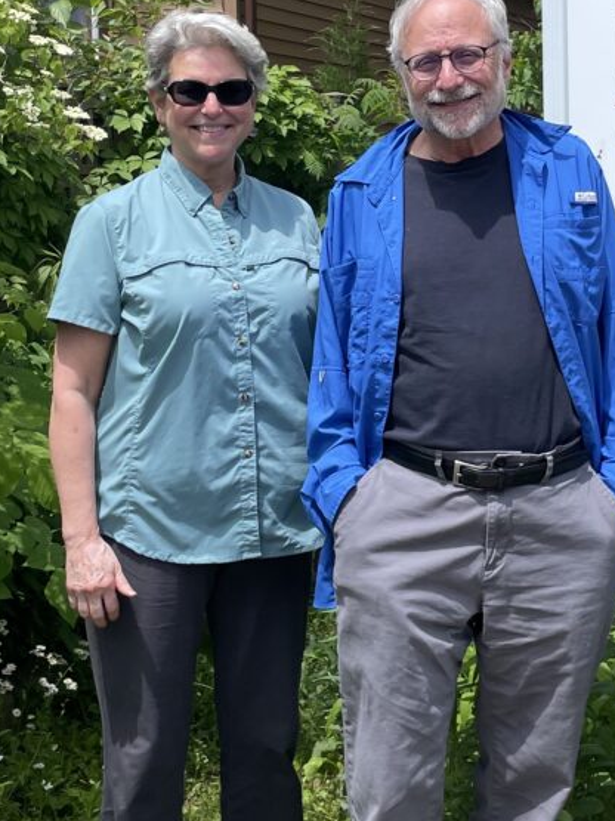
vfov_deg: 26.8
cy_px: 232
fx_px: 1706
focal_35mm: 72
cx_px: 445
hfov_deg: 20.3
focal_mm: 4.2
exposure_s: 1/2092
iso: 32
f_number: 1.6
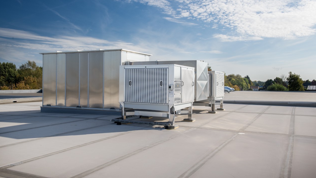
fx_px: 285
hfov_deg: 58.0
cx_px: 159
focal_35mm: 34
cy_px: 85
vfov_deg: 34.6
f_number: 10
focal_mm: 32
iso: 200
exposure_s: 1/250
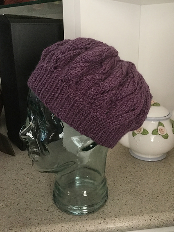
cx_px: 96
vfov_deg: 52.5
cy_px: 103
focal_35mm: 35
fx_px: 235
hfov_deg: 40.6
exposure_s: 1/30
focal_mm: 3.3
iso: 250
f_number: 2.4
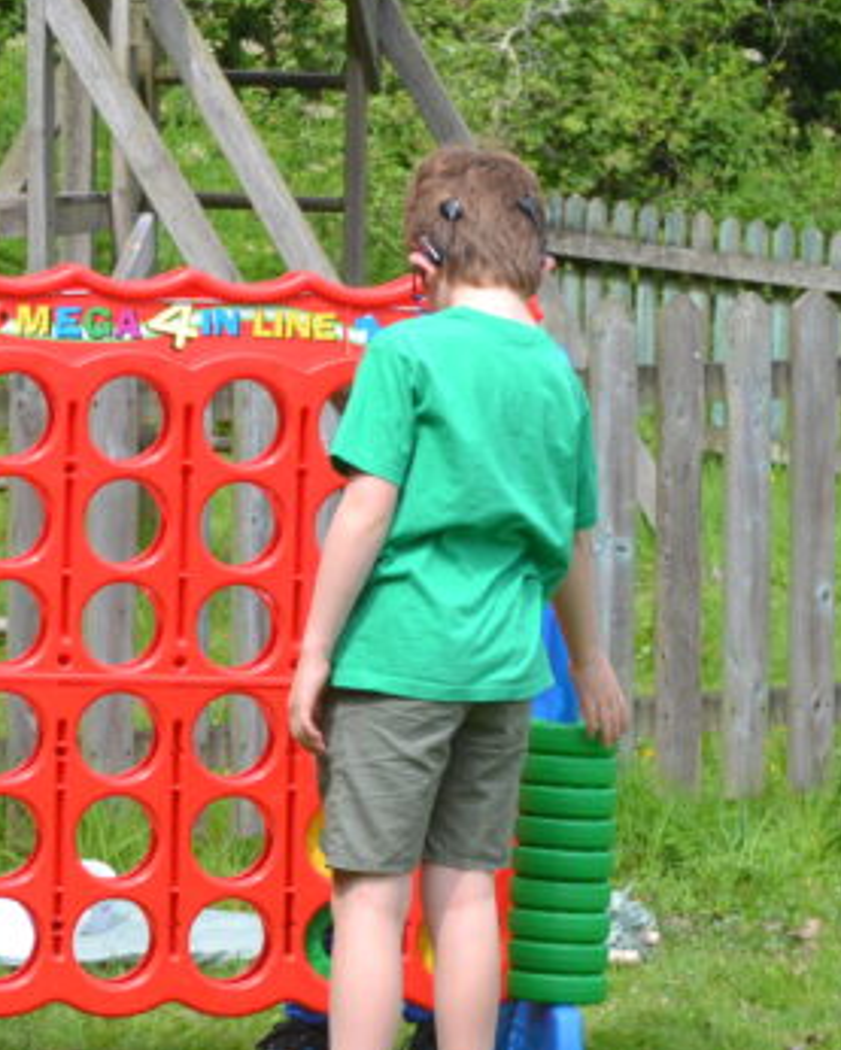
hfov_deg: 7.0
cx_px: 161
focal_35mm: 219
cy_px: 703
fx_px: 6821
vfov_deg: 8.8
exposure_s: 1/160
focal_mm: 55
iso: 100
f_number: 6.3
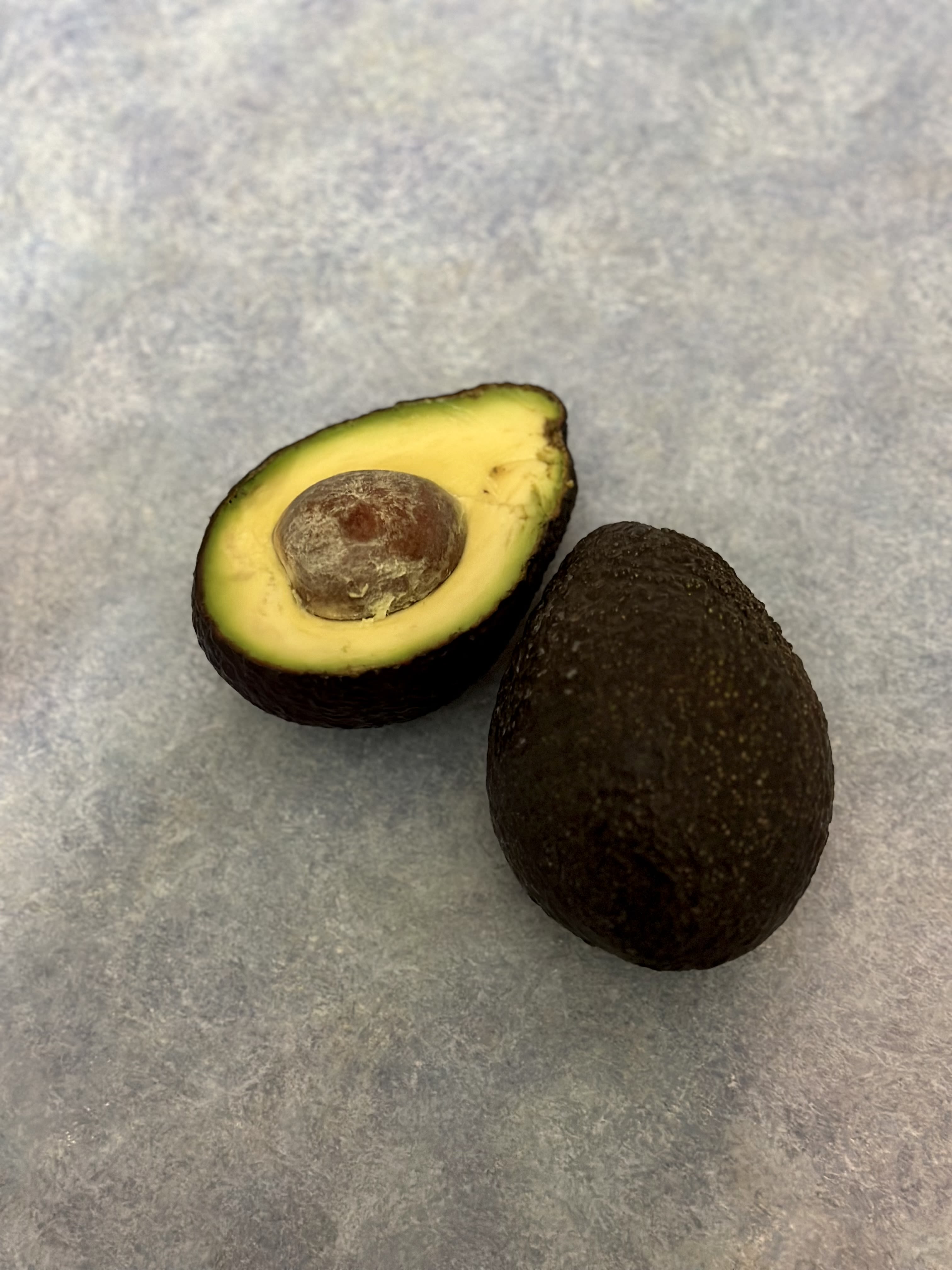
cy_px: 635
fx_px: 1760
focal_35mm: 48
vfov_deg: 39.7
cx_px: 476
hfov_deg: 30.3
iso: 500
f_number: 1.8
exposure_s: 1/33
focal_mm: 6.9
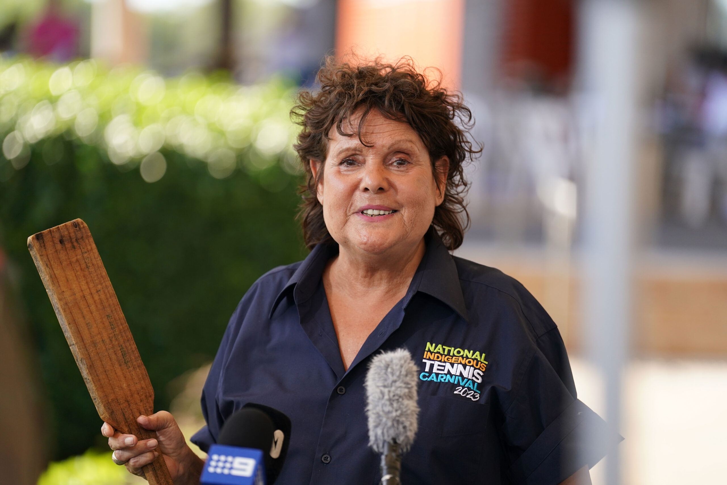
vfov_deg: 7.5
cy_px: 242
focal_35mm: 182
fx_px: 3675
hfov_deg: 11.3
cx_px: 364
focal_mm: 182
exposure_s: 1/2500
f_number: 2.8
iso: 800
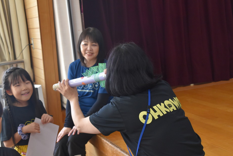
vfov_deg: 20.6
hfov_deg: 30.5
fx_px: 427
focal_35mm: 66
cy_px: 100
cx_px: 100
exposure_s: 1/125
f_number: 4.5
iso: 1400
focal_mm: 34
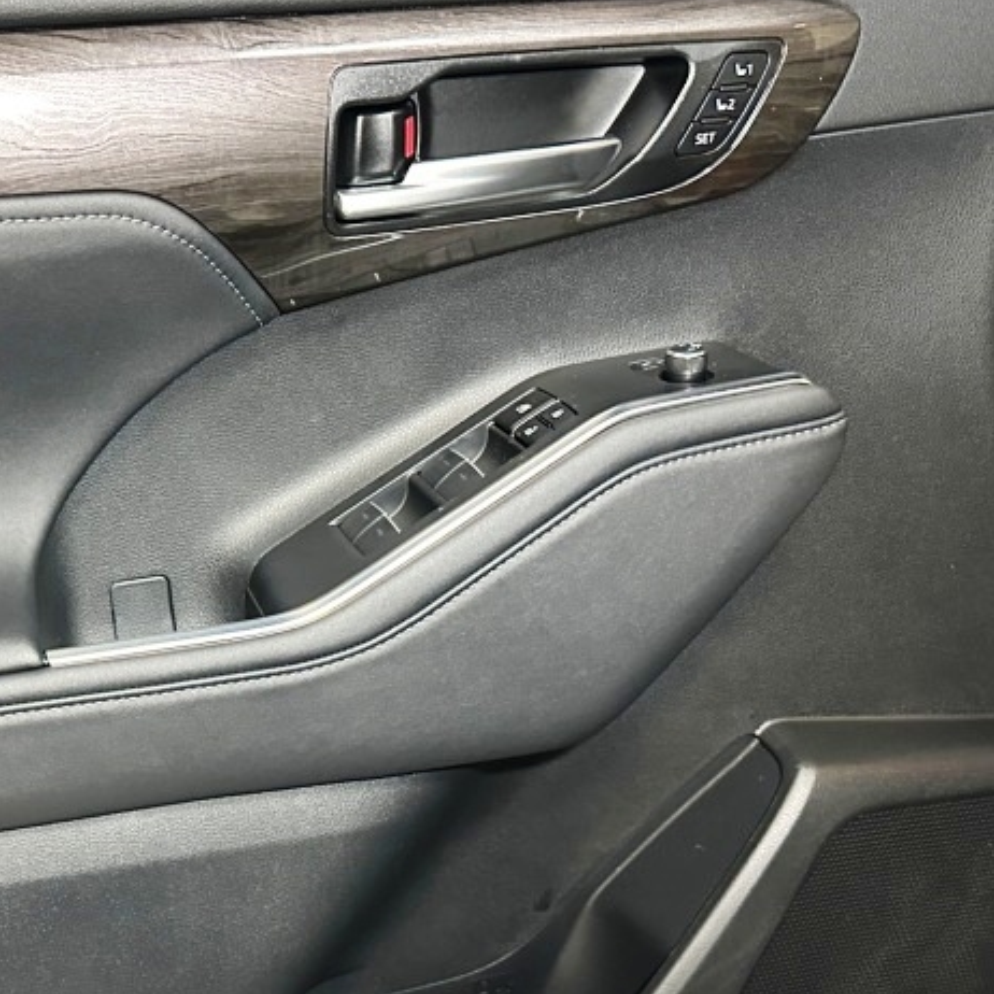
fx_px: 1527
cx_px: 202
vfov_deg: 35.8
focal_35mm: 47
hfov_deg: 35.0
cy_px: 633
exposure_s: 1/40
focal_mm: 6.86
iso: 800
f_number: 1.78
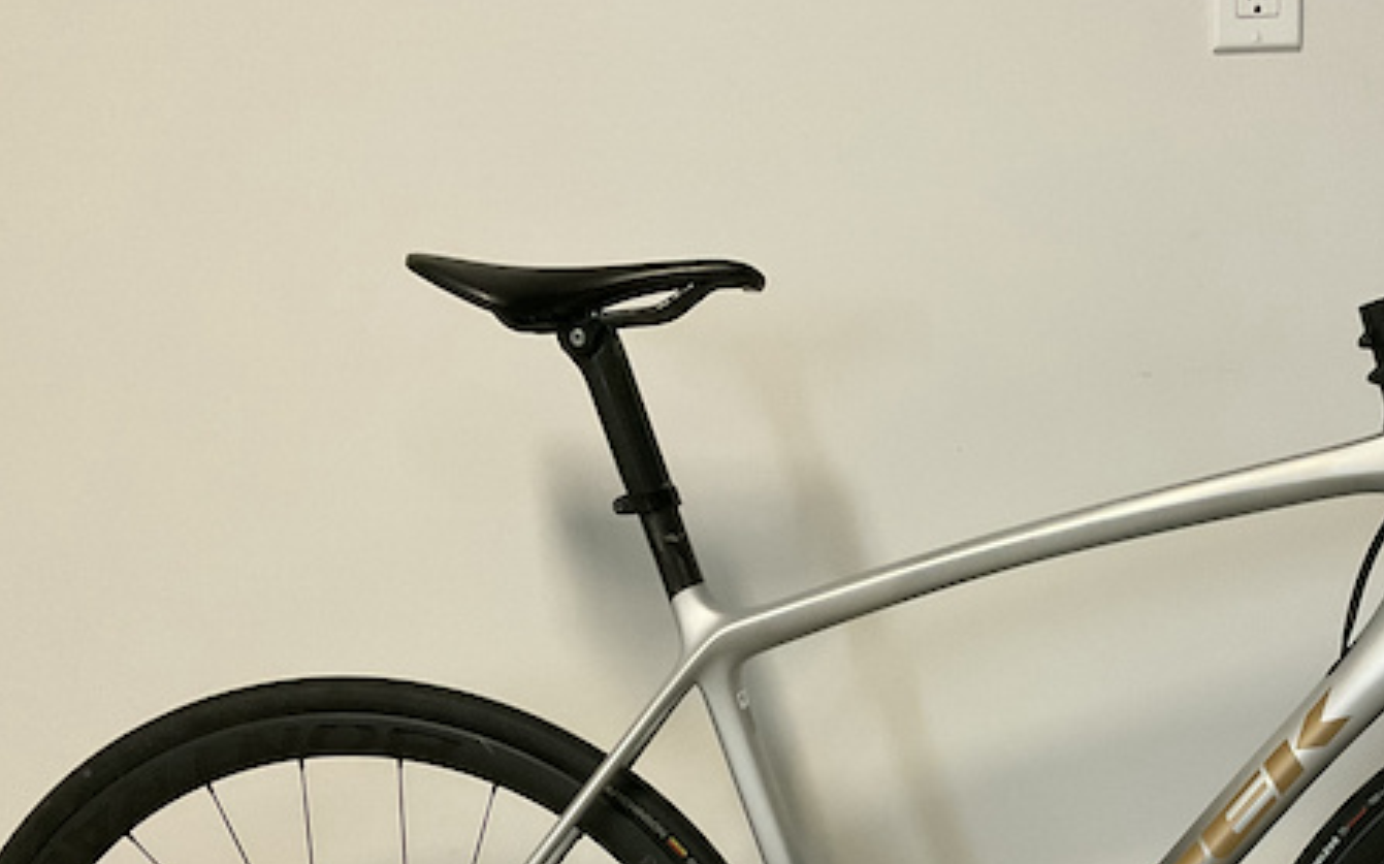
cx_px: 1028
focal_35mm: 55
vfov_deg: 22.8
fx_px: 2074
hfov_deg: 36.1
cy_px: 821
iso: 200
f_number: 1.8
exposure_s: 1/60
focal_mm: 3
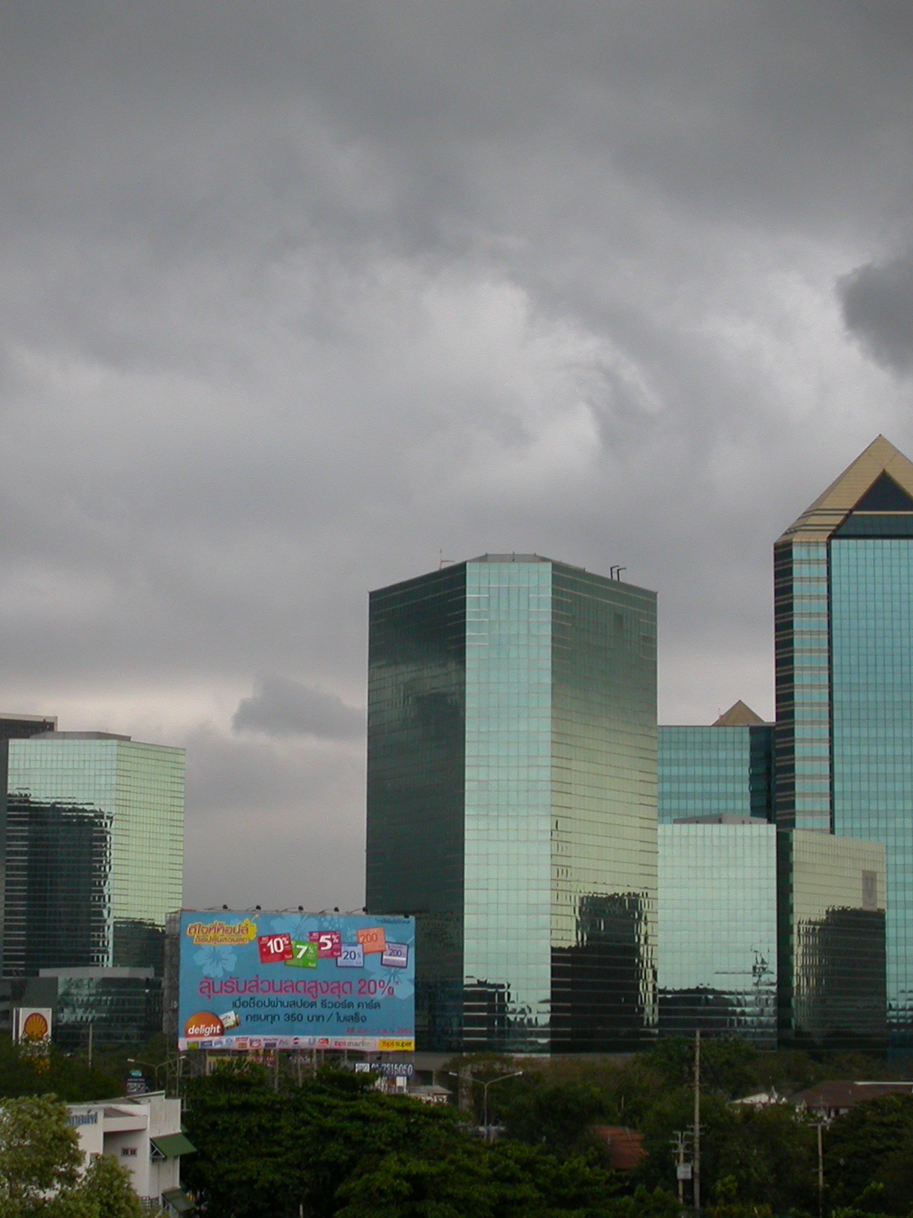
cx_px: 421
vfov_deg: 26.0
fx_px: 2638
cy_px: 631
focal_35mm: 75
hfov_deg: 19.6
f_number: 4.8
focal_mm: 11.3
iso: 100
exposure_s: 1/210
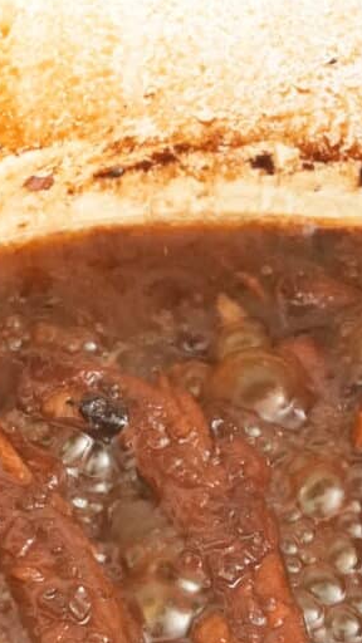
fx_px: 2614
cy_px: 618
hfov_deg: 7.9
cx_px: 265
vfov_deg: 13.9
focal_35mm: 153
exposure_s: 1/200
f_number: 9
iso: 32000
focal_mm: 48.7
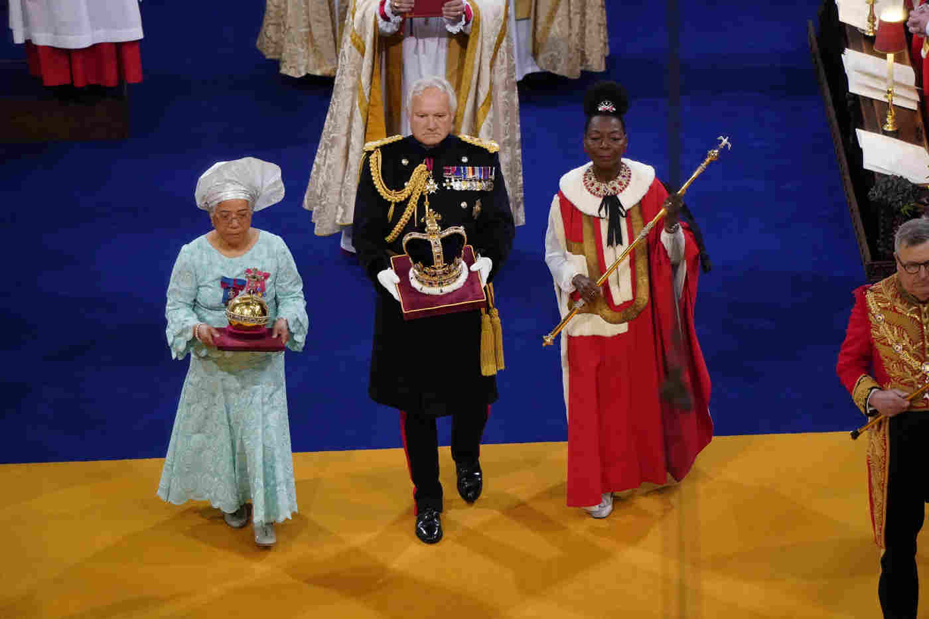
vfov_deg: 3.5
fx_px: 10011
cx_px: 464
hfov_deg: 5.3
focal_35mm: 388
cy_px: 310
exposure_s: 1/160
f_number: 5.6
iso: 8000
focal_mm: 388
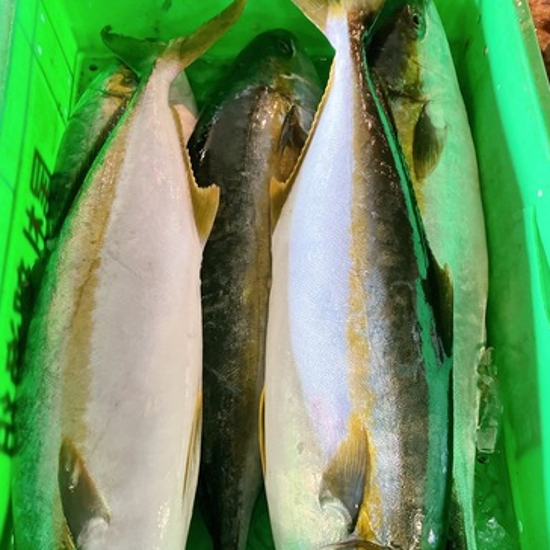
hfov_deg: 48.5
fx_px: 611
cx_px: 274
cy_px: 354
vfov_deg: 47.9
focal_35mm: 34
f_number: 1.8
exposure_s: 1/50
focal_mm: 3.99
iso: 320
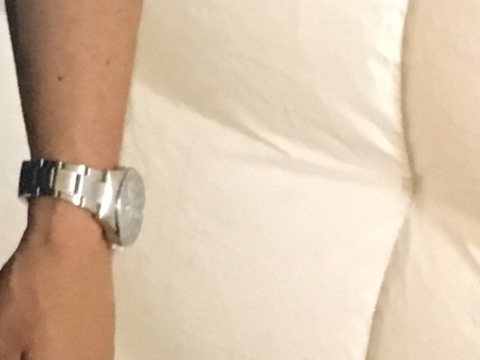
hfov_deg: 9.4
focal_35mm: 170
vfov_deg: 8.1
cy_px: -501
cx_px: -908
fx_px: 2357
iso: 160
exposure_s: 1/30
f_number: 2.2
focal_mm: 4.15
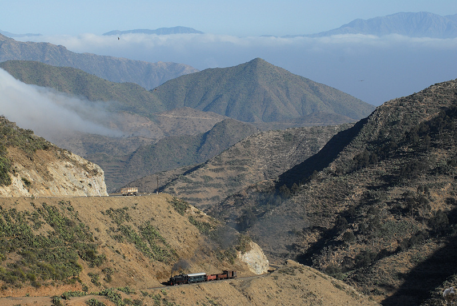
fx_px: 2098
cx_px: 228
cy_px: 153
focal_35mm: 165
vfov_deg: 8.3
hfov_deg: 12.4
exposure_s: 1/1000
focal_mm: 110
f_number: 8
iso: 250
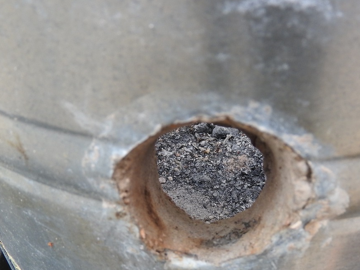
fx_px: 520
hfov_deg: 38.0
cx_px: 218
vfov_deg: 28.9
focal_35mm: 50
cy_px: 184
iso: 100
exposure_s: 1/160
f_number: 3.5
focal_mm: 5.4
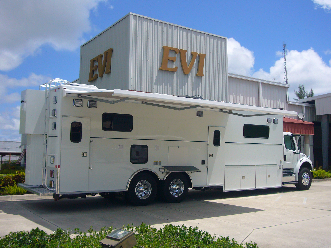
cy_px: 124
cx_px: 166
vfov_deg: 36.8
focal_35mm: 39
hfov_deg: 47.9
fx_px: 373
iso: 80
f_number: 6.3
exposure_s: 1/500
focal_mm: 6.4
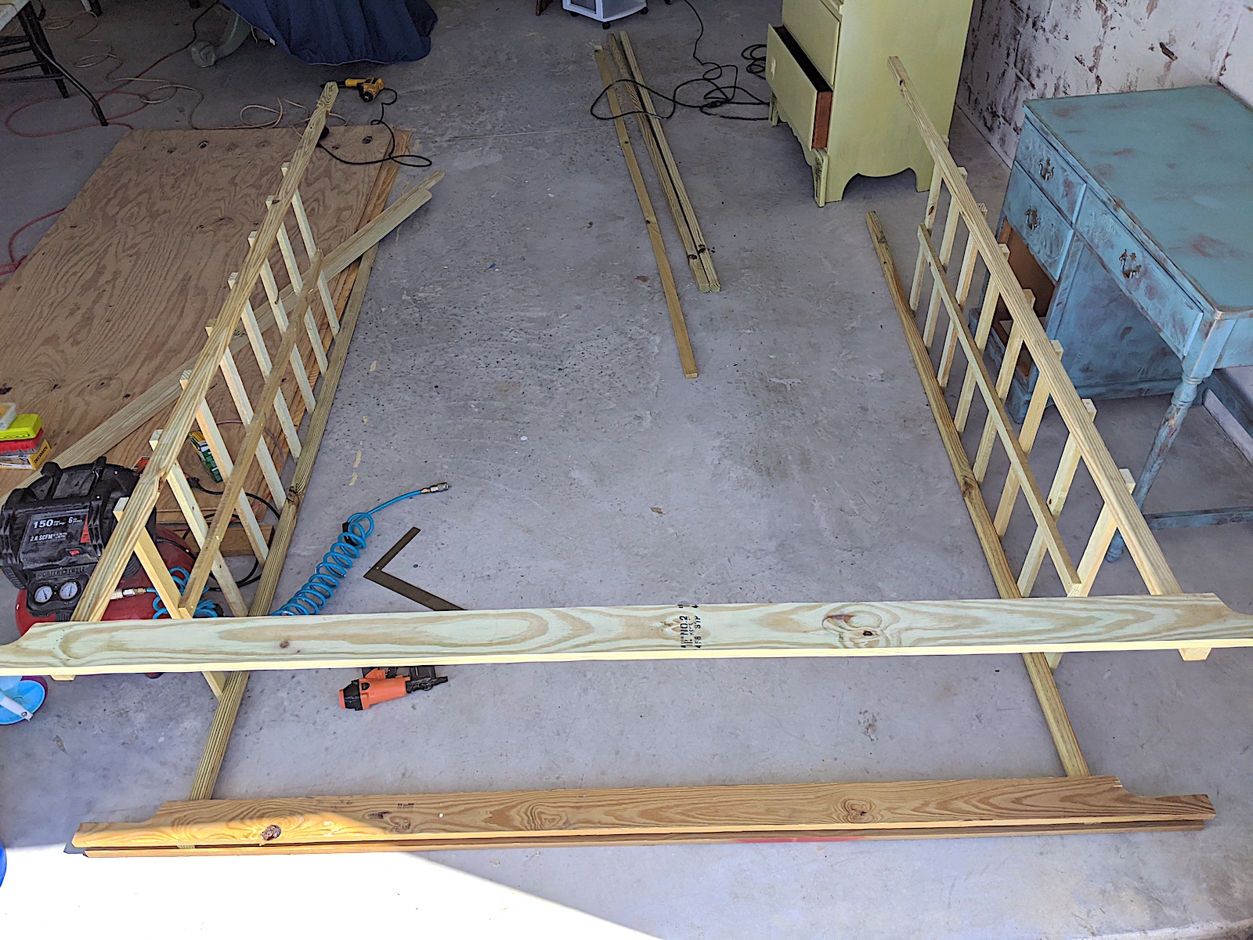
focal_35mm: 27
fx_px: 977
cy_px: 470
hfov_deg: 65.3
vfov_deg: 51.4
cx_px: 626
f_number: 1.8
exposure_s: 1/1675
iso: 46
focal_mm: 4.44
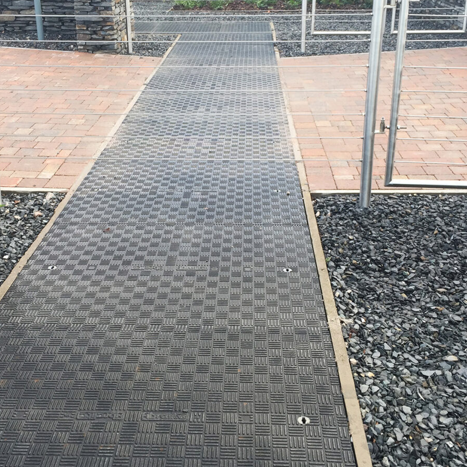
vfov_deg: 38.2
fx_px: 672
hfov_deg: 38.3
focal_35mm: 44
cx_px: 216
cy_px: 193
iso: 32
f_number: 2.2
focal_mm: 4.15
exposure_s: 1/120
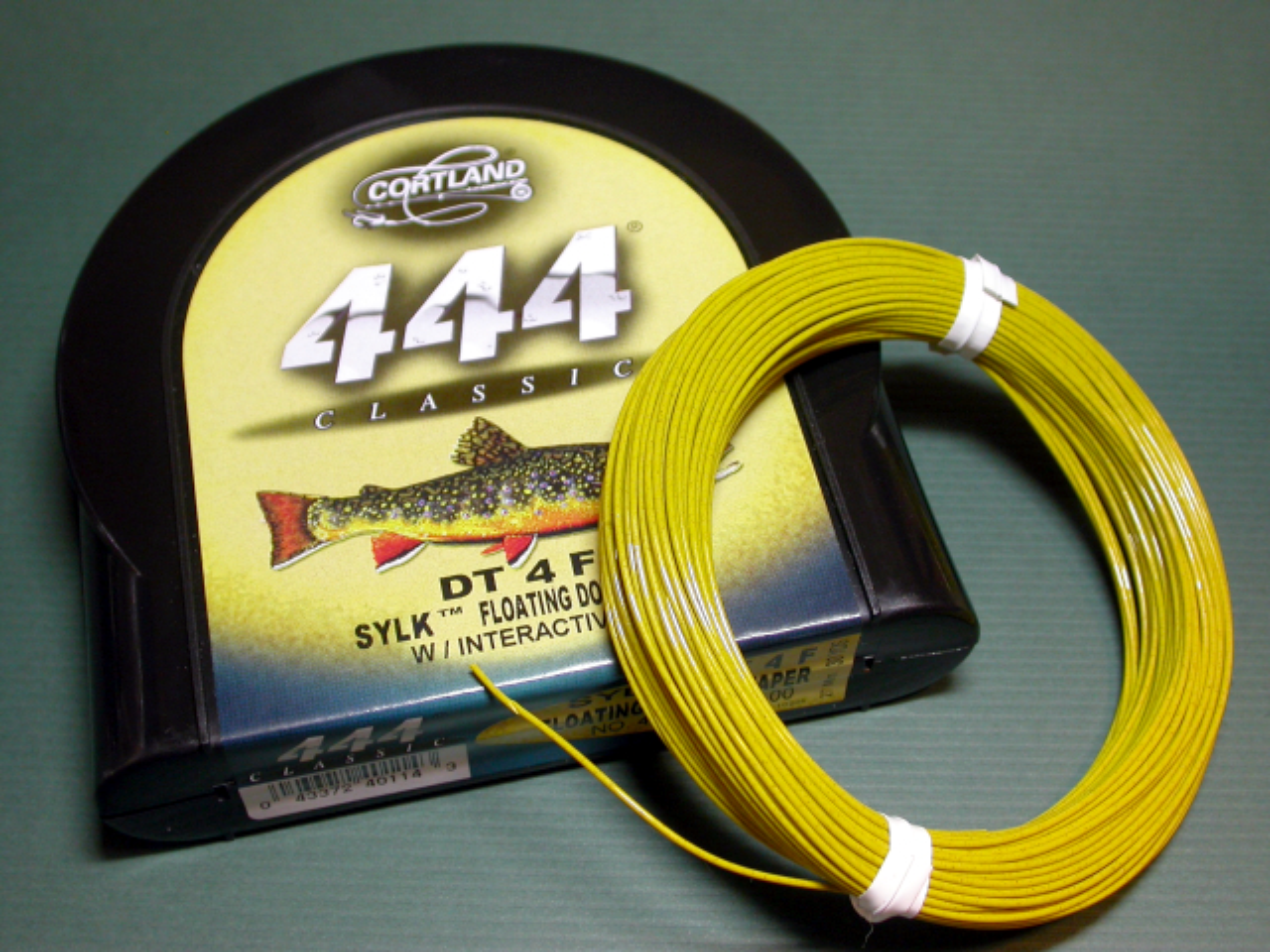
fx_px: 1871
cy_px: 476
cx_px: 635
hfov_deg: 37.5
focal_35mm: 51
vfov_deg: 28.6
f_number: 2.9
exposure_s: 1/17.6
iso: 100
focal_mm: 10.6
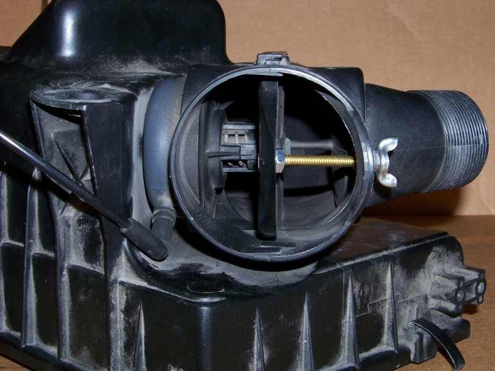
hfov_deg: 31.2
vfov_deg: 23.7
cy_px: 186
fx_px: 887
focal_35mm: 62
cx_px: 248
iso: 64
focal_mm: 10.5
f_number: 8
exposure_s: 1/20
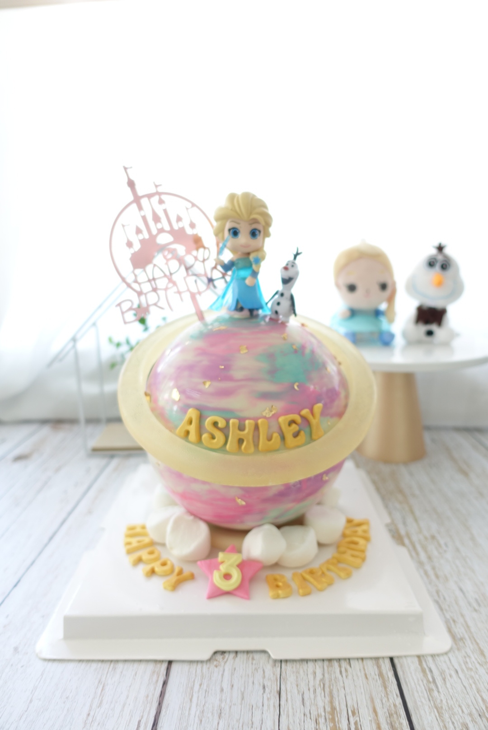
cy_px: 365
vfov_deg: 73.7
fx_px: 487
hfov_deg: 53.2
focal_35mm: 24
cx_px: 244
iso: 125
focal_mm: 8.8
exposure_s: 1/60
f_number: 1.8
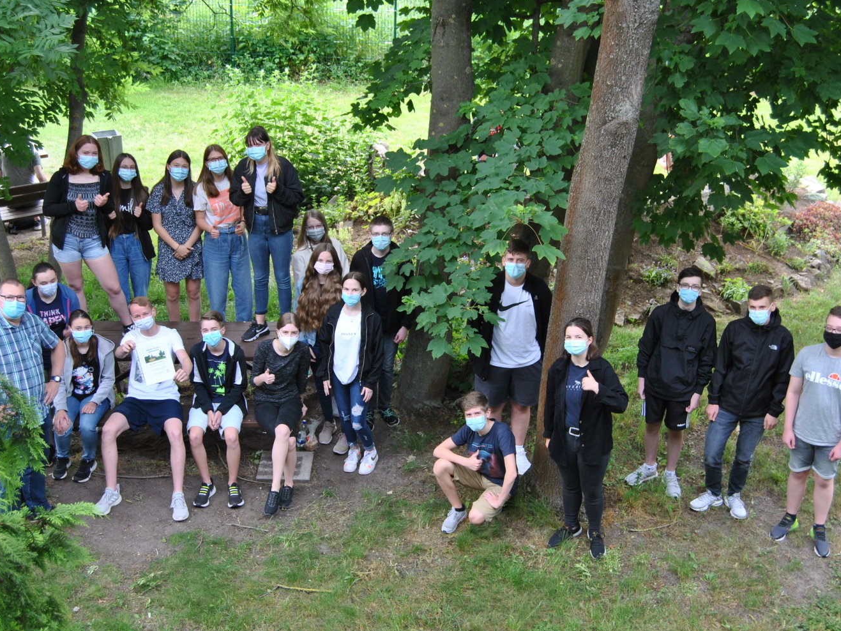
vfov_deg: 31.5
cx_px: 411
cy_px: 315
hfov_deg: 41.2
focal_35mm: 46
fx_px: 1118
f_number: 4.5
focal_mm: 28
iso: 200
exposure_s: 1/80
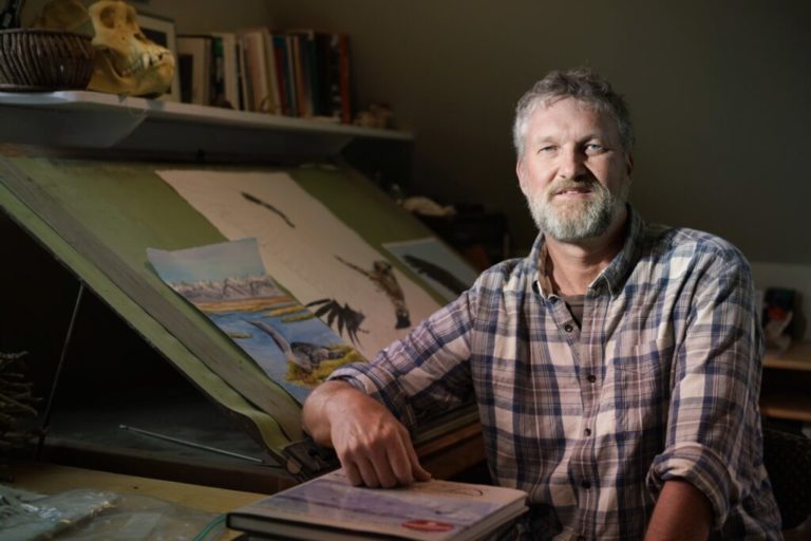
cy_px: 270
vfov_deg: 24.6
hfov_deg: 36.2
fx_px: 1239
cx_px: 406
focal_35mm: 55
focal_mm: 55
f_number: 2.8
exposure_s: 1/125
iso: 100
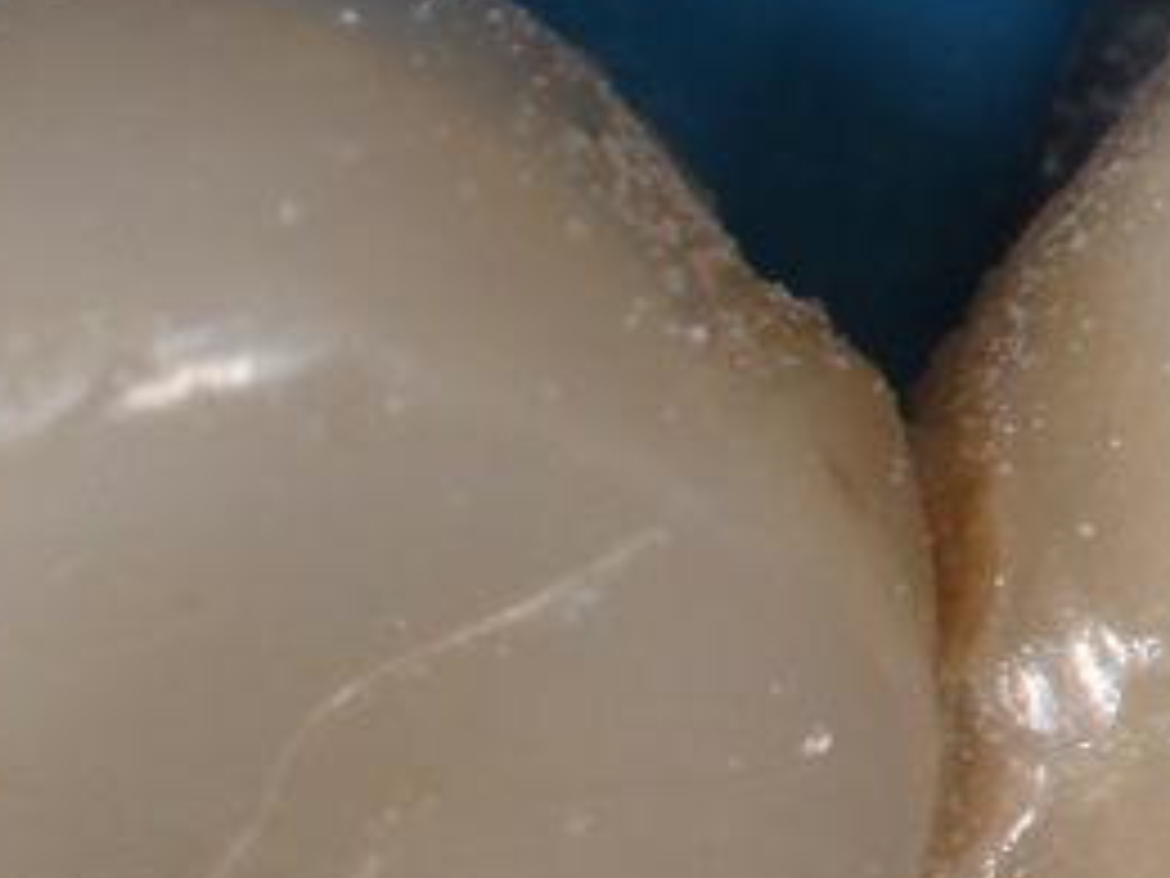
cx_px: -1845
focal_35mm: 785
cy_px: 810
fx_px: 26533
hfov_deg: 2.5
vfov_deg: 1.9
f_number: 32
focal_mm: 105
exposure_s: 1/160
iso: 200
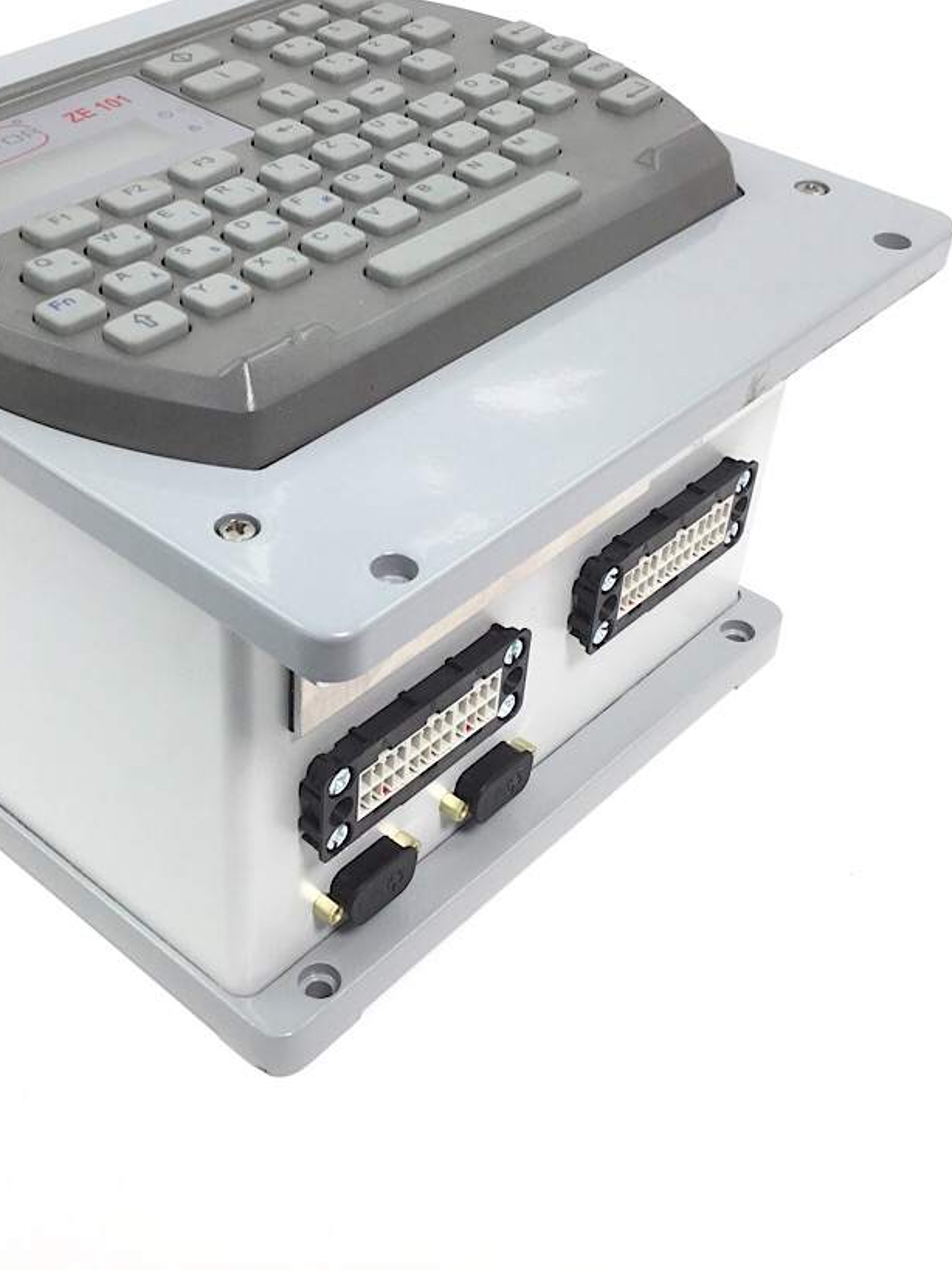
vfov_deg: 42.1
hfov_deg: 32.0
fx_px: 1651
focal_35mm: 45
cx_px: 333
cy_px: 589
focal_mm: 3.3
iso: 25
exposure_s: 1/50
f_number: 2.4
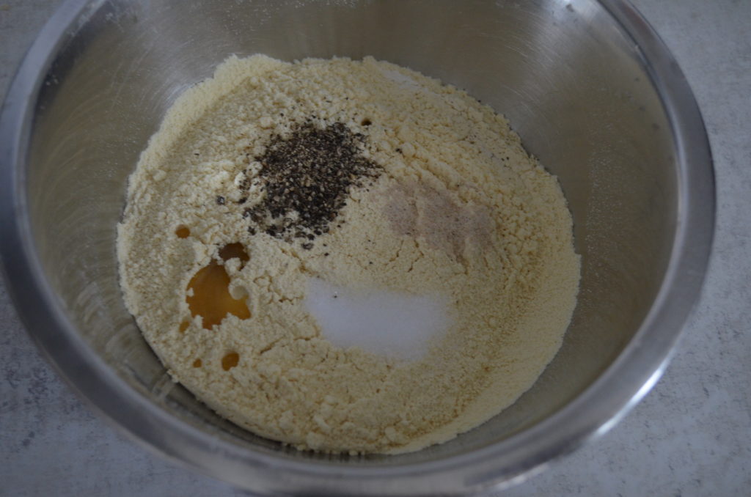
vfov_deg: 31.7
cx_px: 376
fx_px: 874
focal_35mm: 42
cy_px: 248
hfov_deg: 46.5
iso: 1100
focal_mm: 28
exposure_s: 1/30
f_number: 4.5
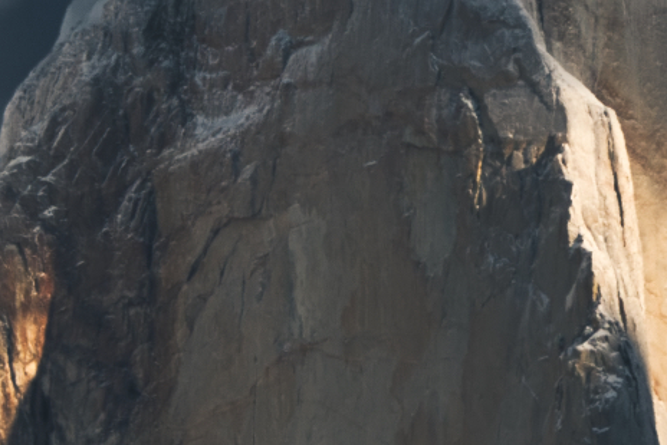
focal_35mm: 1078
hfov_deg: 1.9
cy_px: 405
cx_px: 759
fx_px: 19985
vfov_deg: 1.3
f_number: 9
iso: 100
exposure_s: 1/800
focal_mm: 143
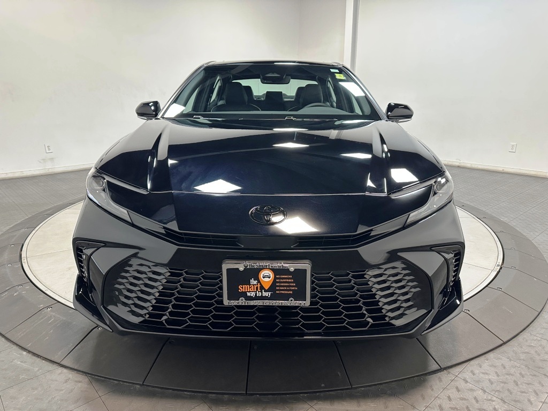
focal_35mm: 24
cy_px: 206
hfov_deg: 71.6
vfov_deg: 56.8
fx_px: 380
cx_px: 274
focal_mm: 6.86
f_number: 1.78
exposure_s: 1/60
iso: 400
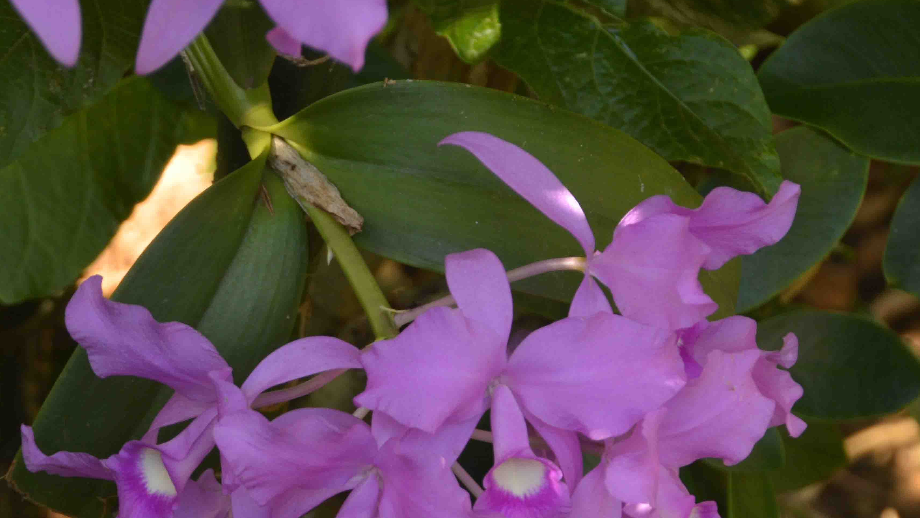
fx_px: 5269
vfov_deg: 5.6
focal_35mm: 216
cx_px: 461
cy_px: 419
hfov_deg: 10.0
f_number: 6.3
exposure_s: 1/50
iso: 200
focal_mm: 78
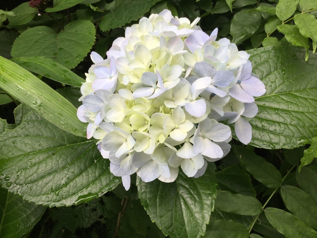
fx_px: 284
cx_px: 158
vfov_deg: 45.4
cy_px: 119
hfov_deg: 58.4
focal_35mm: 31
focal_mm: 3.3
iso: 25
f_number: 2.4
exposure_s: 1/60
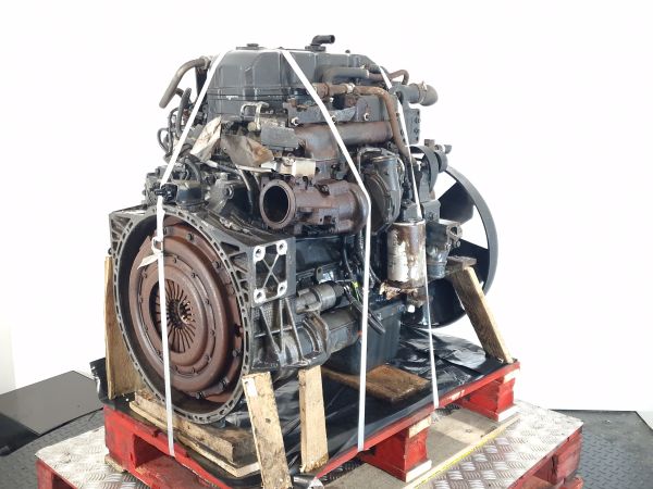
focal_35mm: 23
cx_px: 326
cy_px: 244
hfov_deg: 73.9
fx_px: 434
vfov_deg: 58.9
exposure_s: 1/50
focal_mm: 6.4
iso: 200
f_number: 1.8
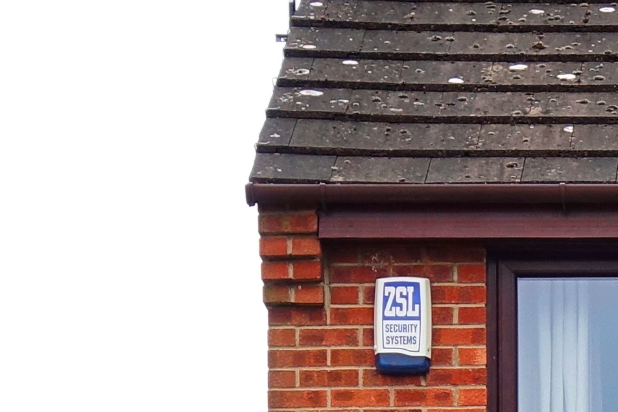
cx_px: 1180
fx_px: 4928
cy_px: 919
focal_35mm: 287
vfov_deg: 4.7
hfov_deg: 7.0
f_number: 4
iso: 125
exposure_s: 1/80
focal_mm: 18.51
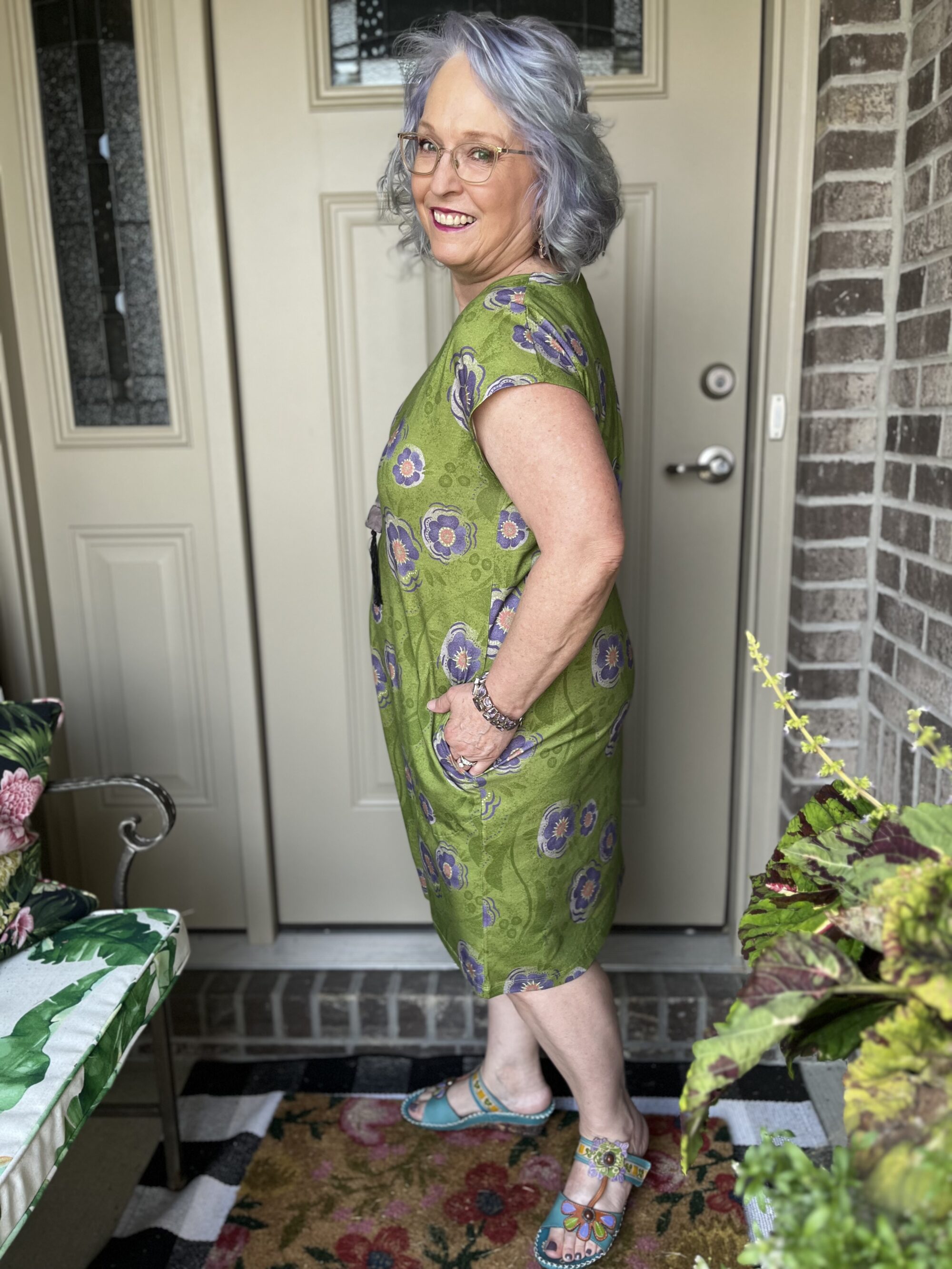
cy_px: 634
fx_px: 953
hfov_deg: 53.1
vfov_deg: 67.3
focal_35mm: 26
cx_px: 476
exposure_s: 1/247
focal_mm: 5.1
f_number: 1.6
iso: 40
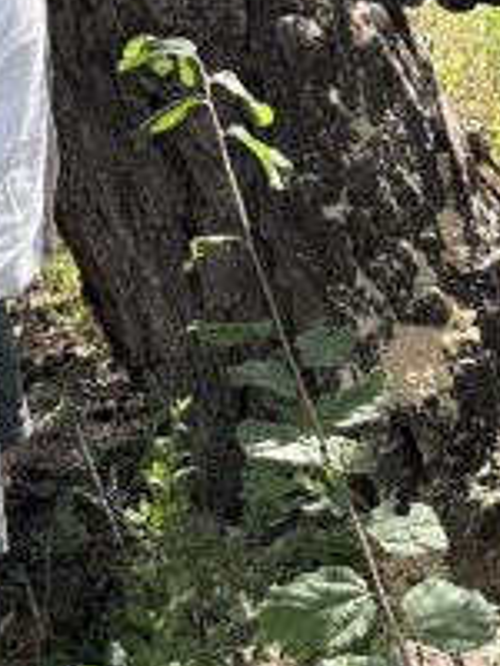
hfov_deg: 12.0
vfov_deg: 15.9
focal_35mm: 123
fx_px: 2369
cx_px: 270
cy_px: 107
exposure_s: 1/872
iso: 80
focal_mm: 6.86
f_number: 1.78
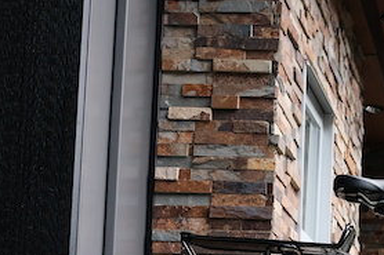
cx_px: 500
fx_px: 1258
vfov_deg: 11.3
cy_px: 322
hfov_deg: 16.4
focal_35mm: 118
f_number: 3.6
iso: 400
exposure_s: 1/200
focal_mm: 27
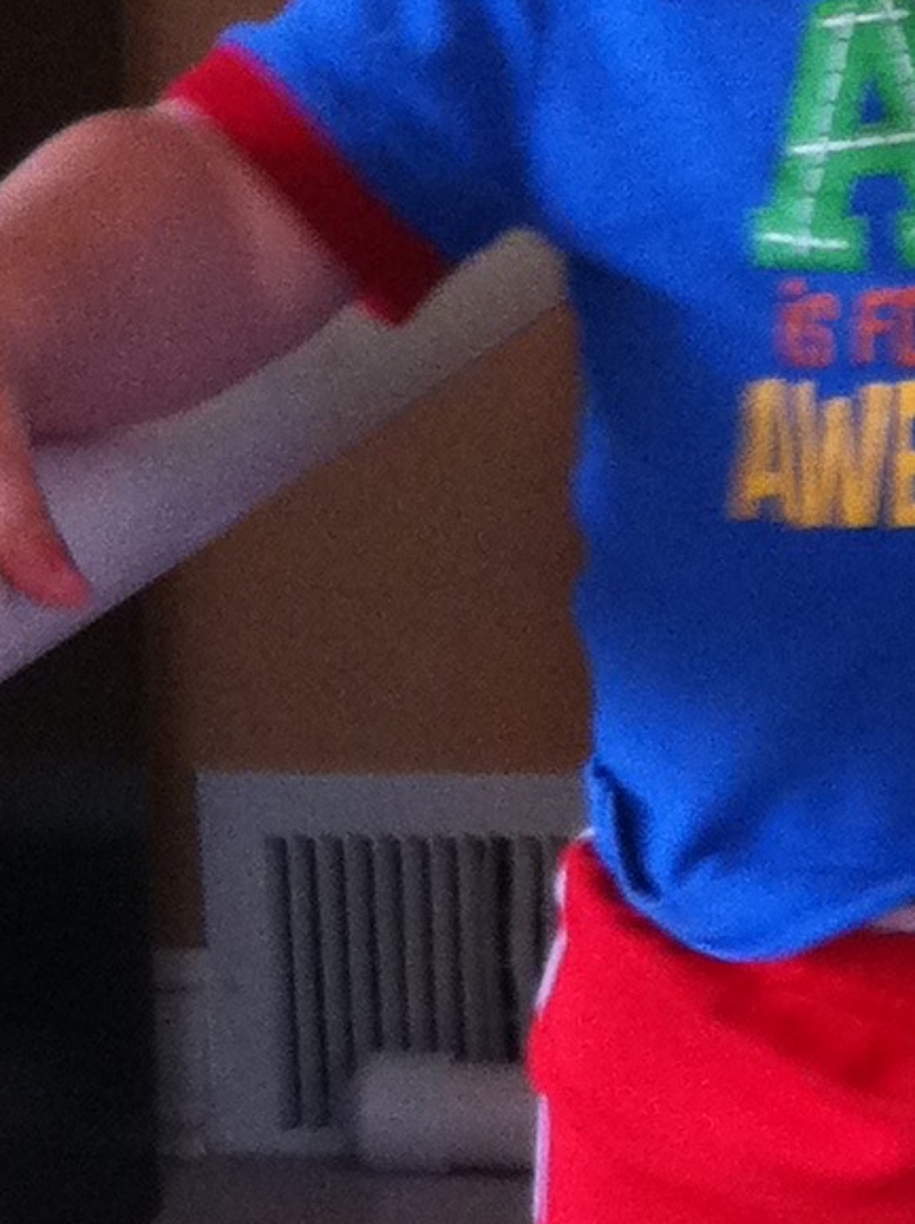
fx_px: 5546
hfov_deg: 9.3
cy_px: 1099
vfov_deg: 12.5
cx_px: 1184
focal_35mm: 157
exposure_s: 1/15
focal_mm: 3.85
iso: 250
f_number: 2.8
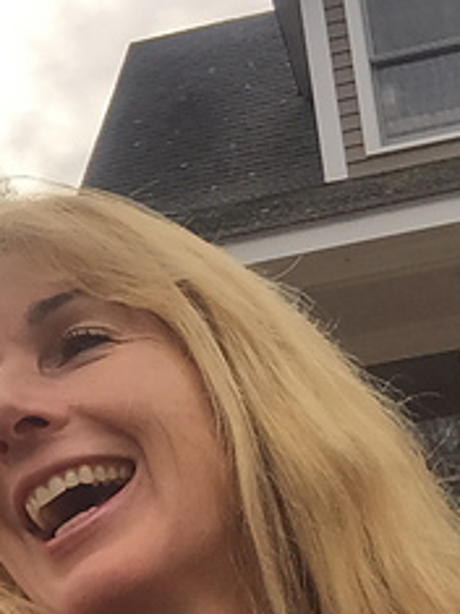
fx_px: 1170
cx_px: 205
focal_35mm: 66
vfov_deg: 28.2
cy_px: 559
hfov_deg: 22.2
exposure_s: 1/360
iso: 32
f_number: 2.2
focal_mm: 2.65
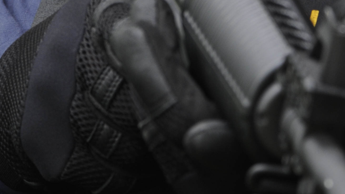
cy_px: -121
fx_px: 7876
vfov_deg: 1.4
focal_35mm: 861
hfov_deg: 2.5
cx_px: 173
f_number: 9
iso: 800
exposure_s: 1/200
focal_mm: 280
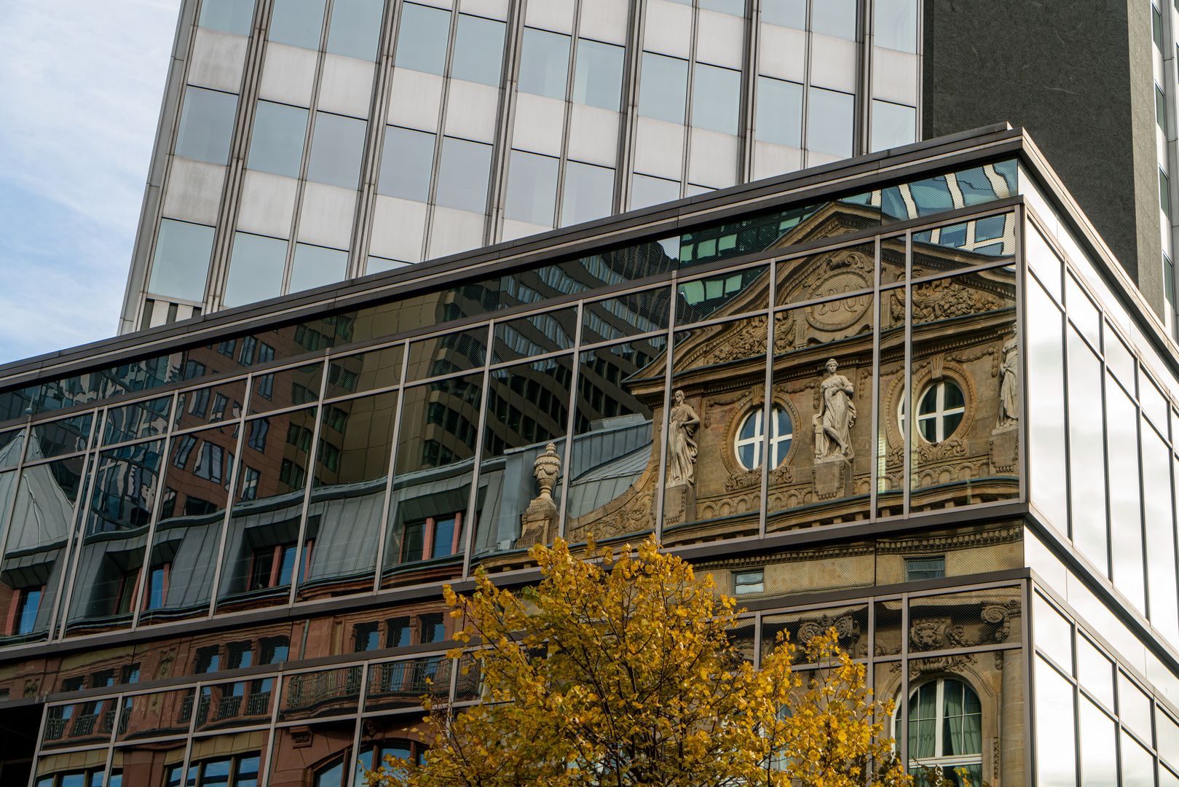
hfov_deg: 32.9
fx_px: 1998
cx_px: 590
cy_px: 394
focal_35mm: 61
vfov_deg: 22.3
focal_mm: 61
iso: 100
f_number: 8
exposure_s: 1/100
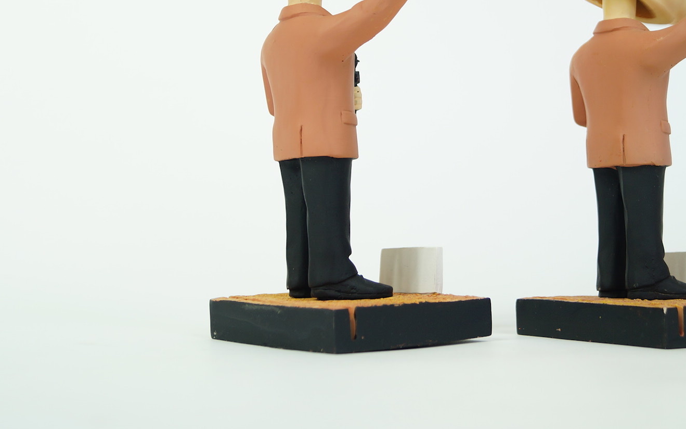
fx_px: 1271
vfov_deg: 19.0
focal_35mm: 68
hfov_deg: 29.8
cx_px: 499
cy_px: 93
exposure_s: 1/5
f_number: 4.5
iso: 100
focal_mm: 28
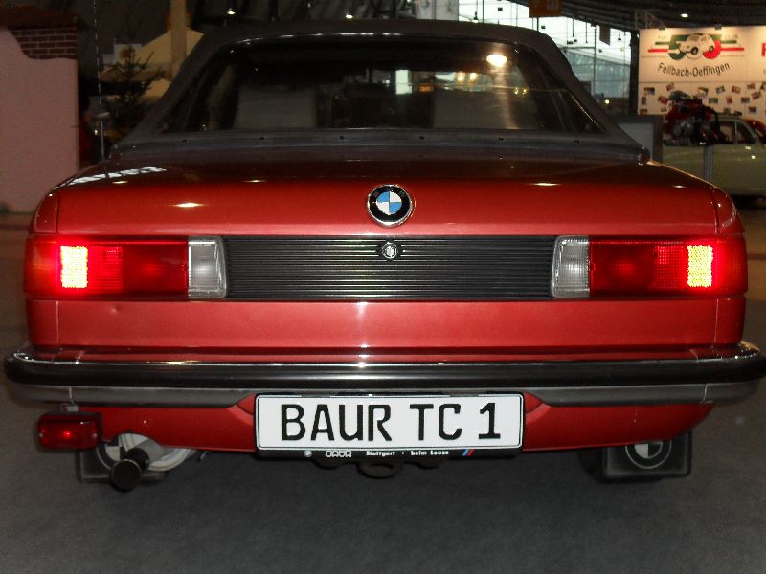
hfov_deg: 38.9
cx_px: 383
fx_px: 1084
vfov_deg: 29.7
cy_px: 287
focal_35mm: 49
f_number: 3.9
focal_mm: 8.7
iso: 200
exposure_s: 1/45
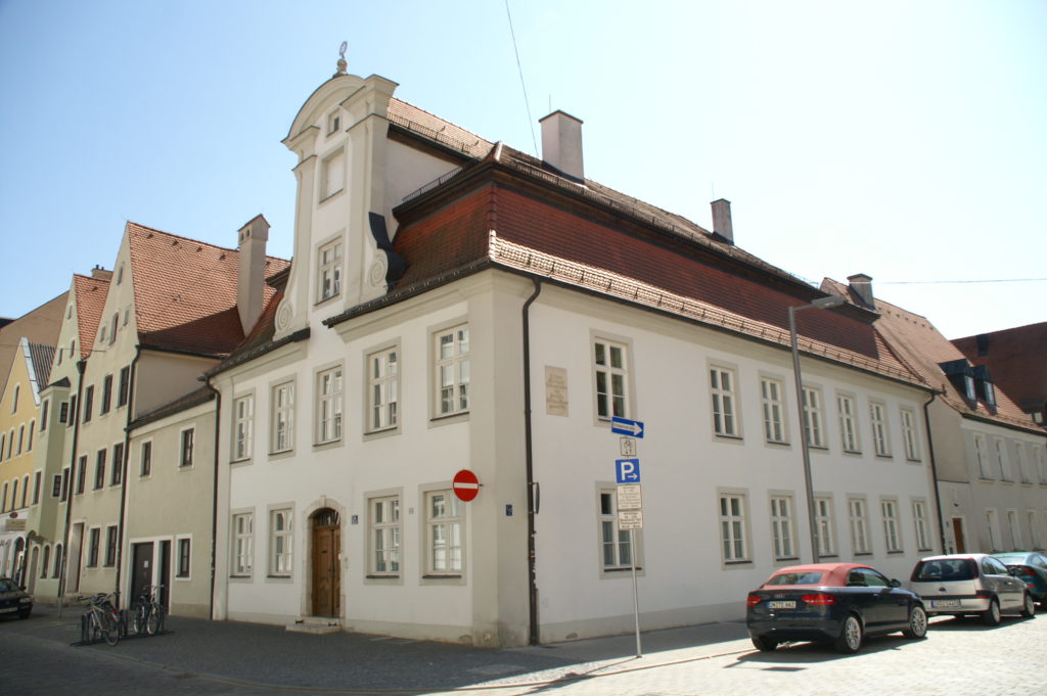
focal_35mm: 27
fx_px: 785
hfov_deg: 67.4
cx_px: 524
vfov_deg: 47.9
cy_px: 348
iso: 400
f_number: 8
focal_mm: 18
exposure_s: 1/750
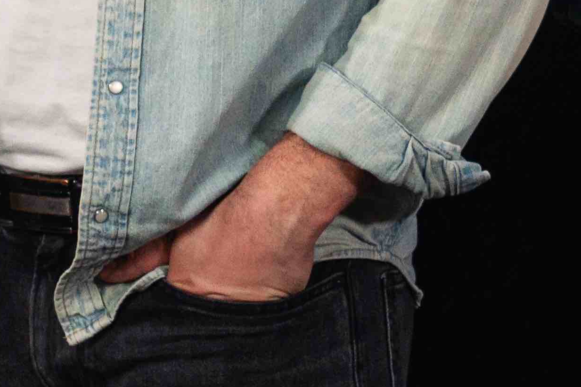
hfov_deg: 5.6
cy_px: -290
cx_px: 774
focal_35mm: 365
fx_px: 5890
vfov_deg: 3.7
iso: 500
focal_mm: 50
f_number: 3.5
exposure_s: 1/250
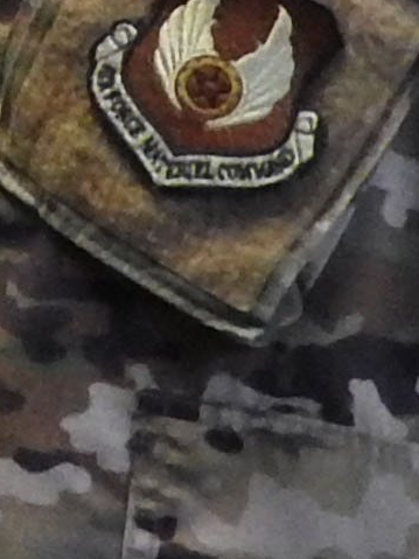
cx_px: -1324
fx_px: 6216
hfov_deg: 3.6
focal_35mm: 385
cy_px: -555
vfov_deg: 5.1
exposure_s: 1/25
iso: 400
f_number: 3.8
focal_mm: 7.2
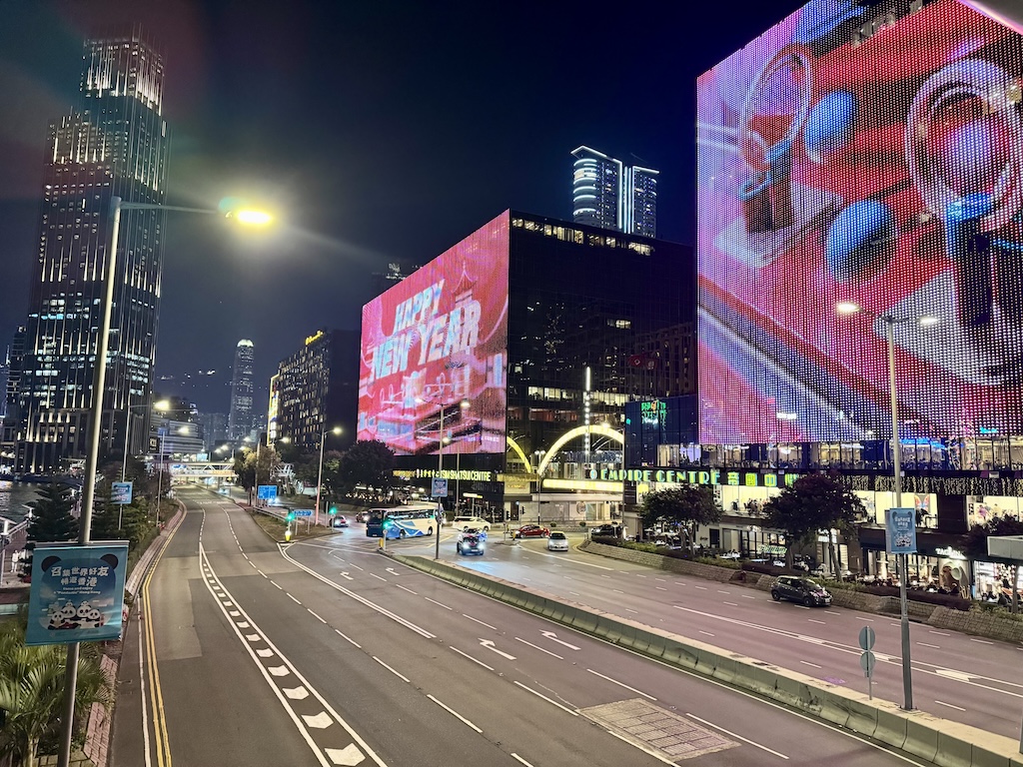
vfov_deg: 56.8
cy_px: 384
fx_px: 709
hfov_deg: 71.6
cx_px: 512
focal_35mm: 24
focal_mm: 6.76
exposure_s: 1/50
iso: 500
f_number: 1.78
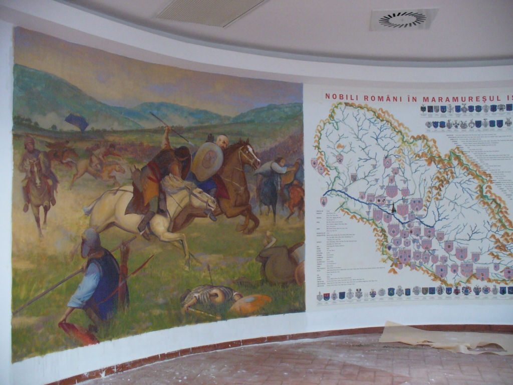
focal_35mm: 37
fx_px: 548
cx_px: 256
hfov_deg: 50.1
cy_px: 192
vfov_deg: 38.7
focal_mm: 6.1
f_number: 2.8
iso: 400
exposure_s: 1/40
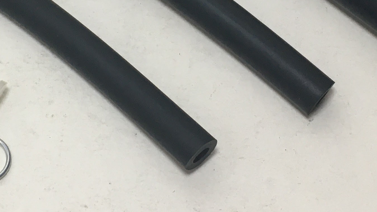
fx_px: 950
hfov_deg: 22.4
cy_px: -21
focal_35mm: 95
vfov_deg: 12.5
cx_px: 129
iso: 25
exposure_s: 1/40
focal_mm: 4.15
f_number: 2.2
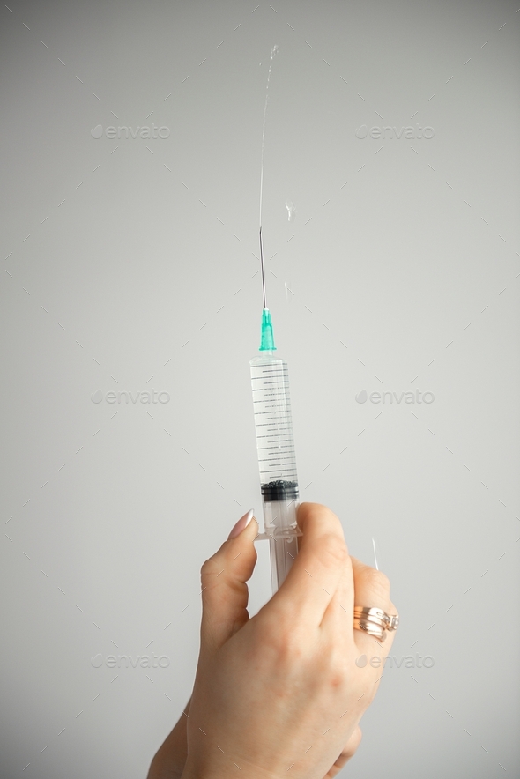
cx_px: 260
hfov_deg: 19.5
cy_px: 390
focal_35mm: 70
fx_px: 1515
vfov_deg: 28.8
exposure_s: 1/125
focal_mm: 70
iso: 200
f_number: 2.8
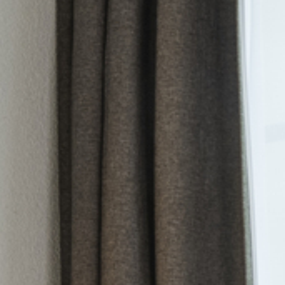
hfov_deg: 8.8
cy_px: 508
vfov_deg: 8.9
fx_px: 1760
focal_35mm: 189
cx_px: -263
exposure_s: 1/2
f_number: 16
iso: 100
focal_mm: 19
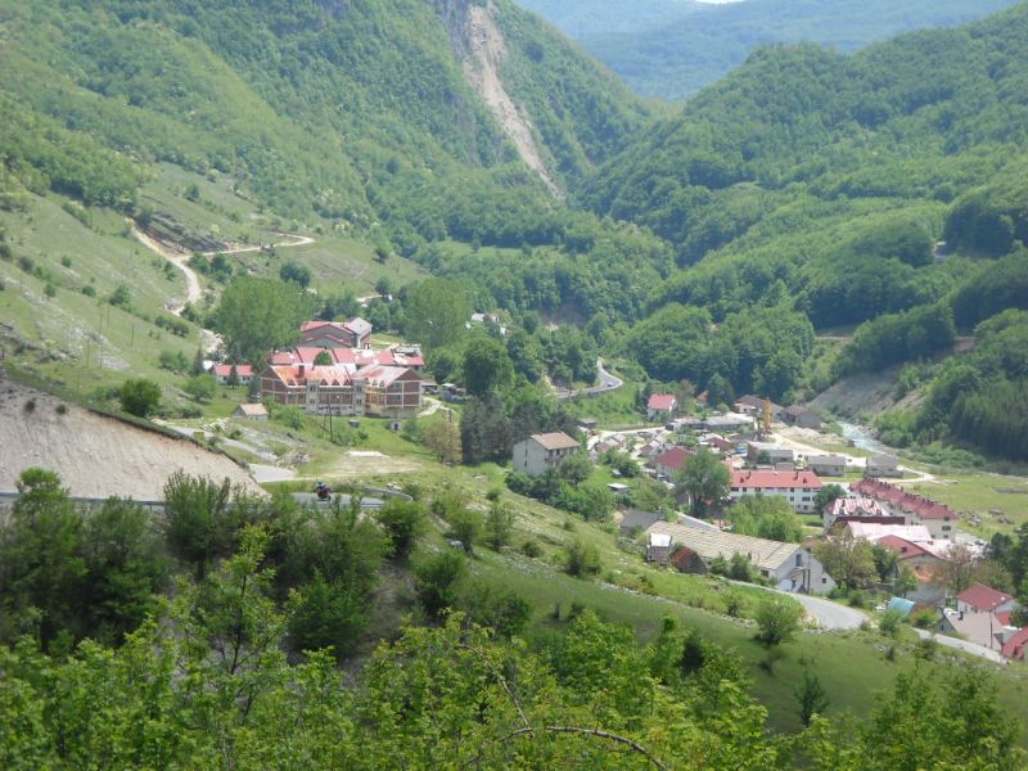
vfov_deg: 16.4
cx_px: 514
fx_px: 2673
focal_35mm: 90
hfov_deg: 21.8
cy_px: 386
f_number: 4.8
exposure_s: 1/239
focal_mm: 14.9
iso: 64
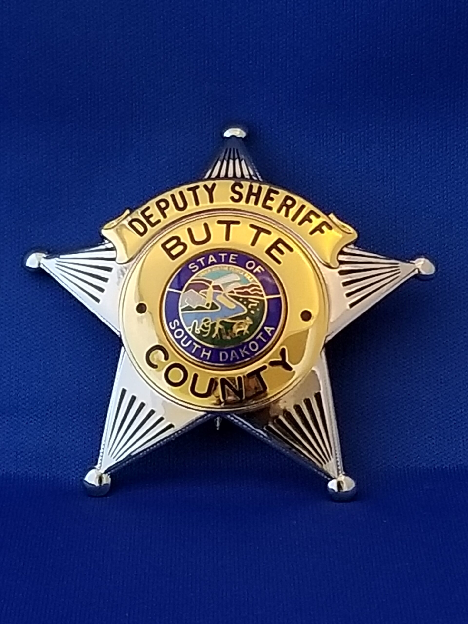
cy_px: 312
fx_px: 469
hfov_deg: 53.1
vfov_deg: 67.3
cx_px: 234
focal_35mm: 26
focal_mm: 4.25
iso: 250
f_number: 1.7
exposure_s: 1/30
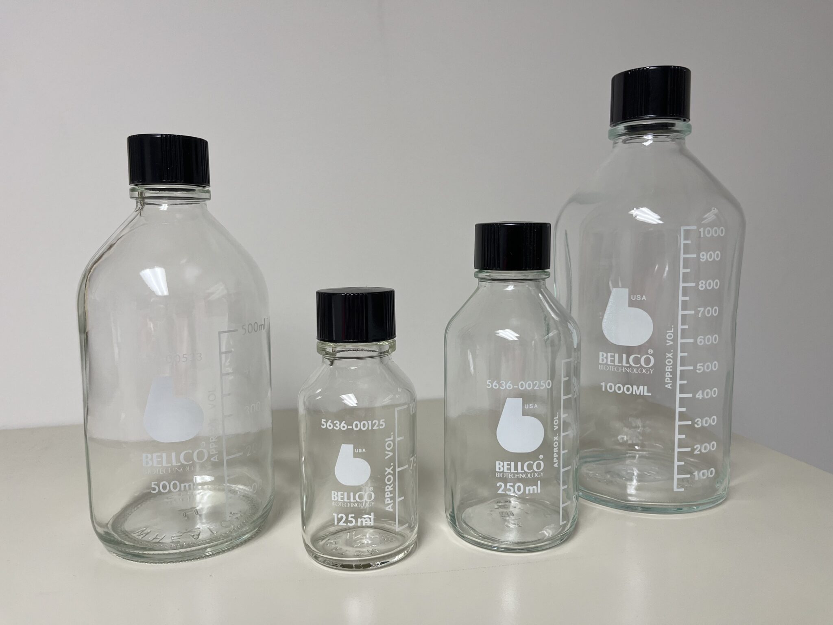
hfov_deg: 67.3
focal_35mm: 26
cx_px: 416
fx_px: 626
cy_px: 312
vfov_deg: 53.1
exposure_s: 1/120
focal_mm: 5.1
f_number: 1.6
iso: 125
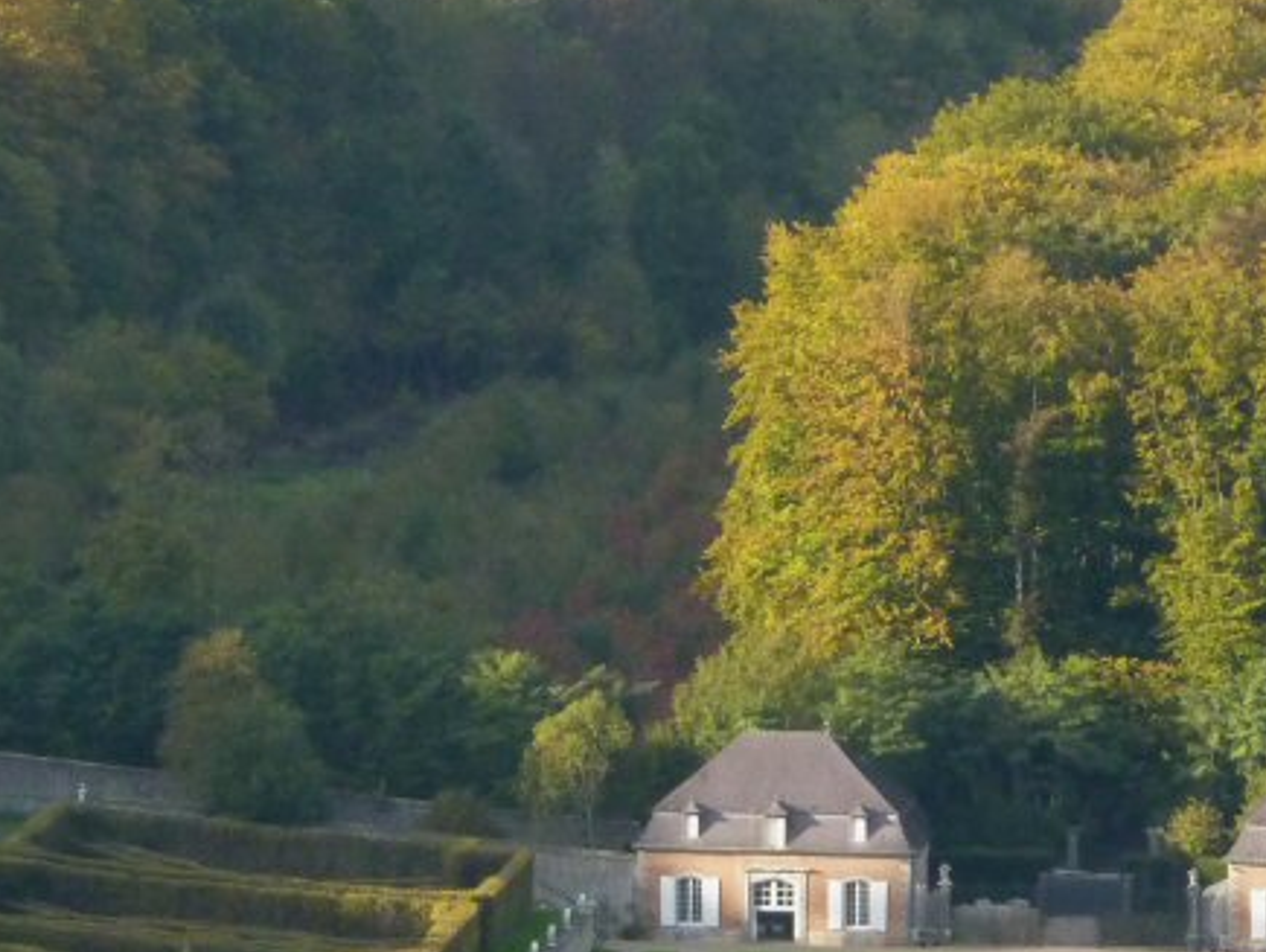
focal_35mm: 492
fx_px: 18009
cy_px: 1070
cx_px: 856
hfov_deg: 4.0
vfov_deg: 3.0
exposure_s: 1/500
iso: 320
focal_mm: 34.4
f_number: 4.6
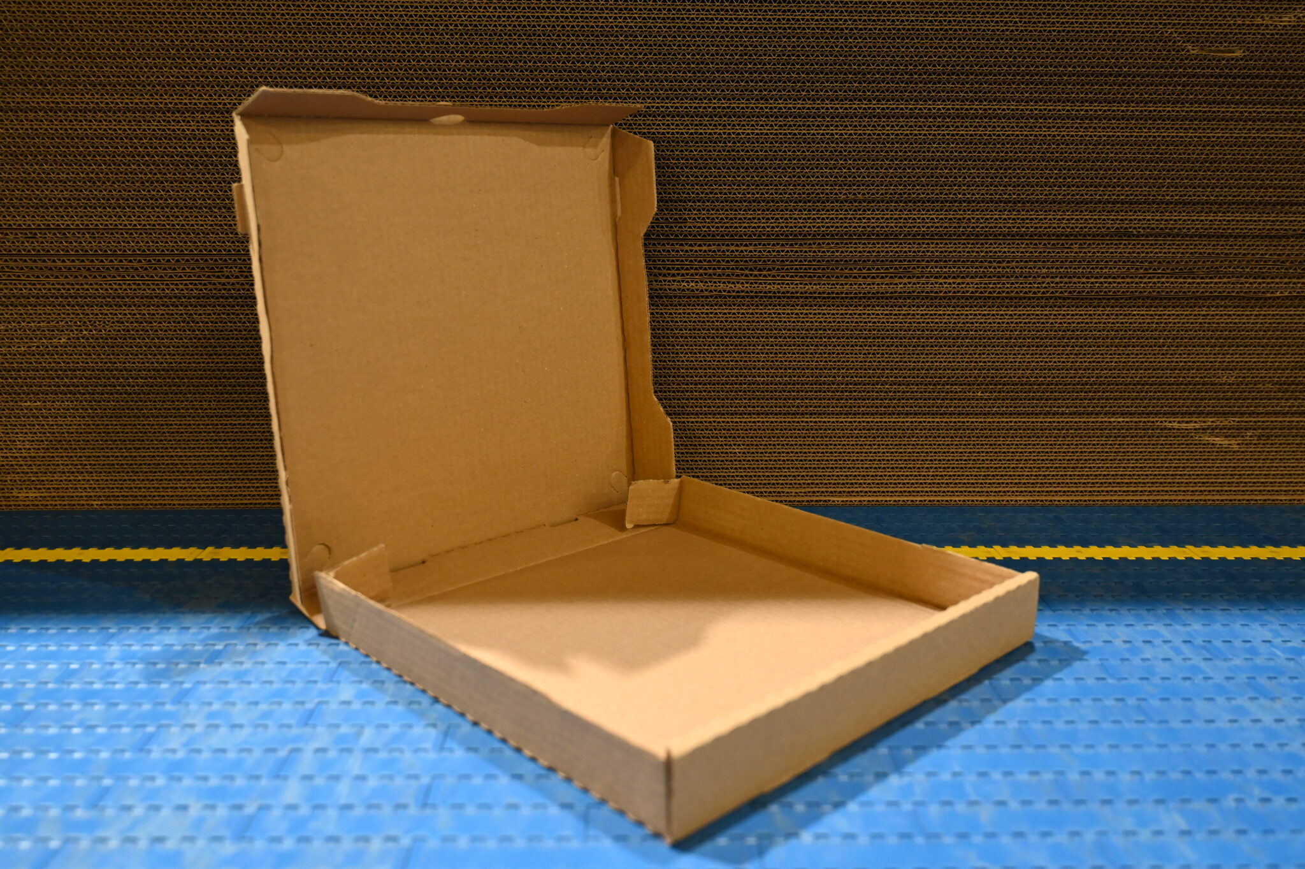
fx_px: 1123
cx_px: 652
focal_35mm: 31
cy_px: 434
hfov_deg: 60.3
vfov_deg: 42.3
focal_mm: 31
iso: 3200
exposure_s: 1/125
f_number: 4
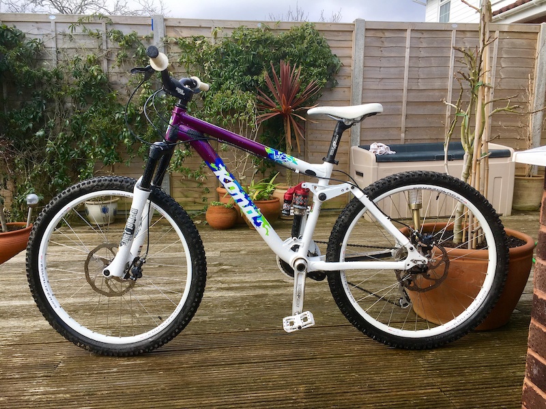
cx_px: 273
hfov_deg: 61.7
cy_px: 204
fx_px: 457
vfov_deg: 48.2
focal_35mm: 29
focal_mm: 4.15
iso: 25
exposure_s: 1/323
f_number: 2.2
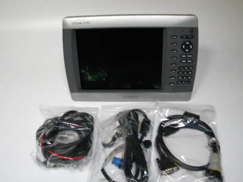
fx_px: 232
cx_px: 130
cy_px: 97
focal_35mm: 33
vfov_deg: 42.9
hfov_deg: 55.3
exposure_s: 1/393
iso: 400
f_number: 3.5
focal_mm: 5
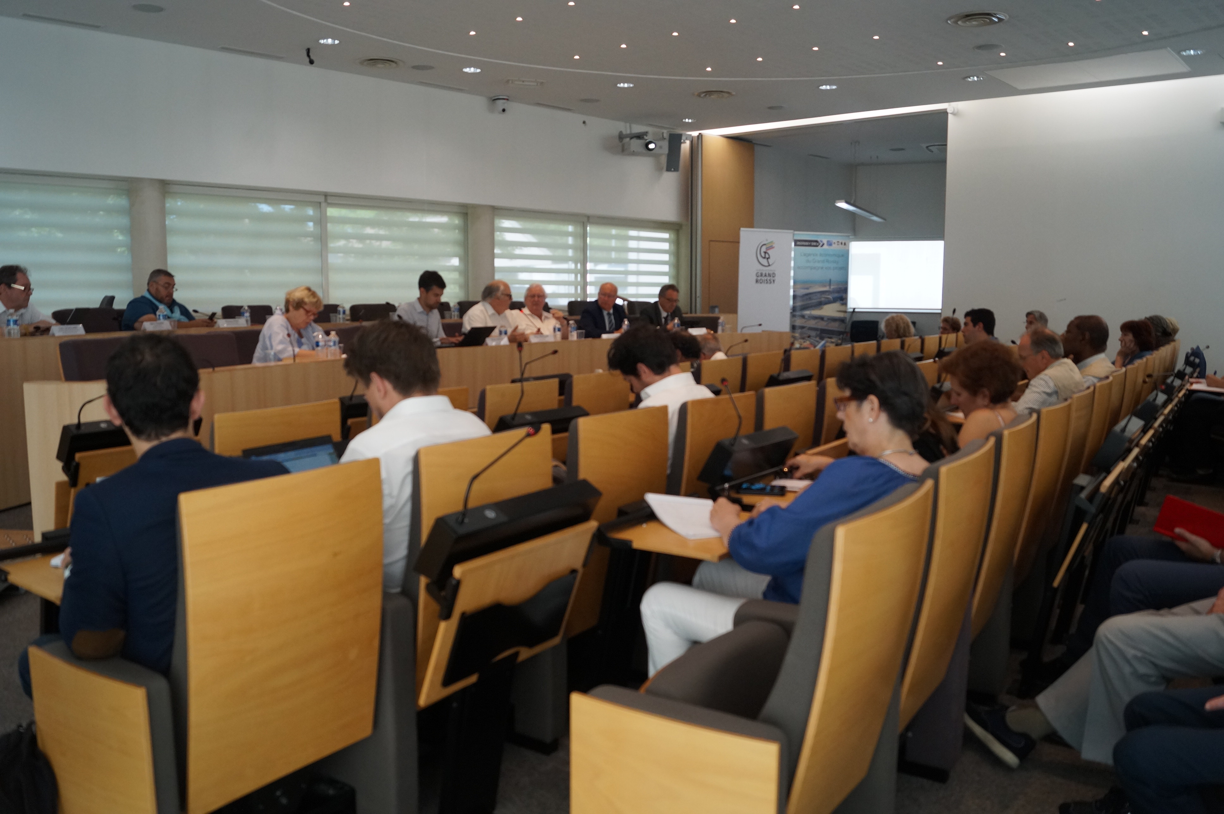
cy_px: 407
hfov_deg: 67.4
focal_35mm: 27
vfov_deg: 47.9
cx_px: 612
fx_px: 917
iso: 800
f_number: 4
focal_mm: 18
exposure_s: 1/160
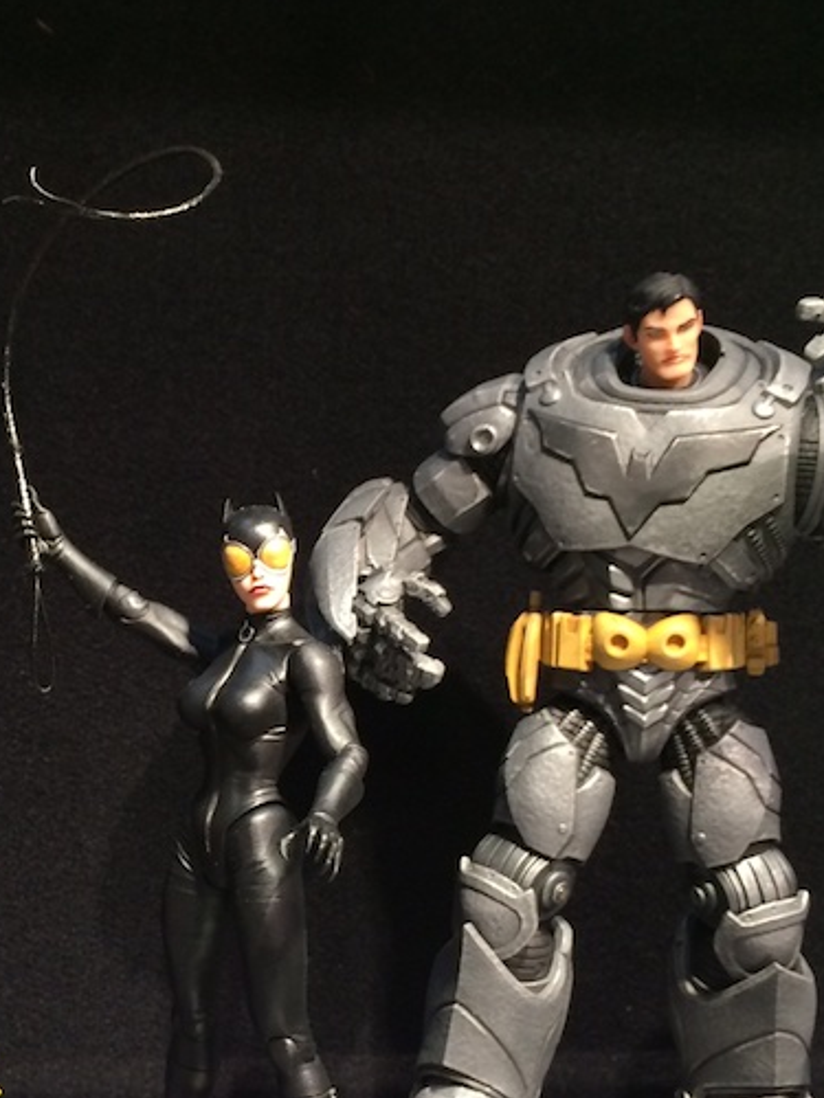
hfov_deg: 25.6
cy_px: 662
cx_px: 141
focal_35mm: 56
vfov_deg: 34.2
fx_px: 1777
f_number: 2.2
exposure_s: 1/30
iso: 80
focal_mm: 4.12
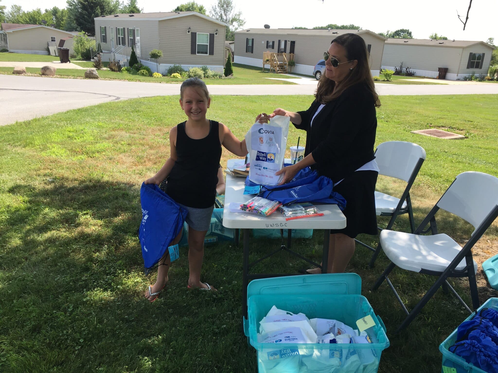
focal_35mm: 29
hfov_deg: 61.7
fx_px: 417
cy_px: 186
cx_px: 249
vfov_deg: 48.2
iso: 25
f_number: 2.2
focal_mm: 4.15
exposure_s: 1/712
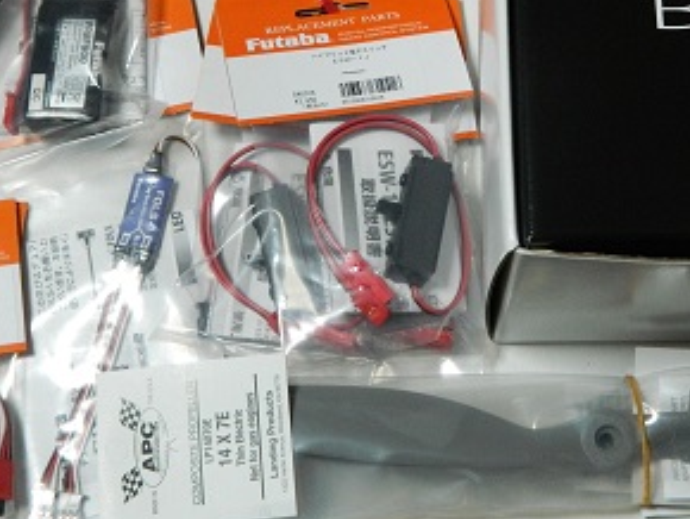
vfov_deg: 18.1
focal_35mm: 81
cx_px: 471
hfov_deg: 24.0
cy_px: 132
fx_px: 1616
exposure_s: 1/50
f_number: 3.6
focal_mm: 8.4
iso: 400
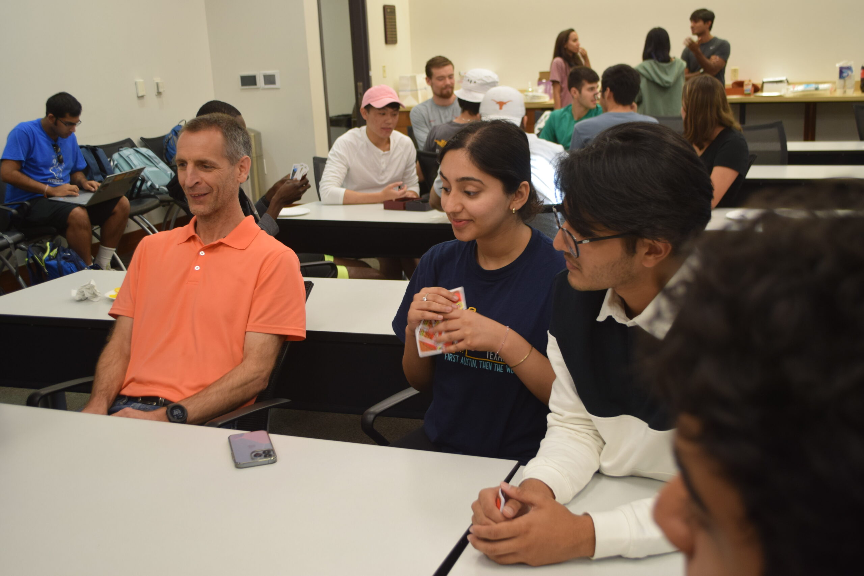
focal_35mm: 39
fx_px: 936
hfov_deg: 49.6
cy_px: 288
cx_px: 432
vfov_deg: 34.2
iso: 560
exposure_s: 1/30
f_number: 4.2
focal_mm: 26
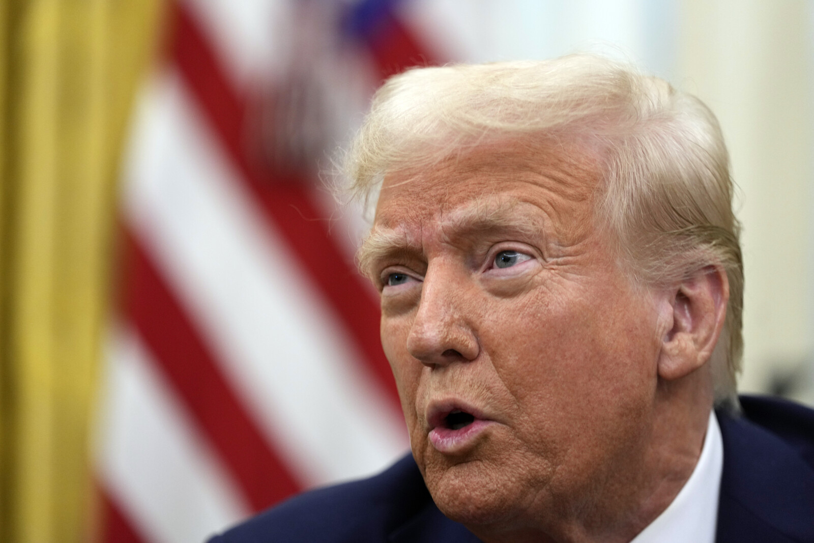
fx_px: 4025
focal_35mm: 178
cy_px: 272
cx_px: 407
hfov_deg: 11.5
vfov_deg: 7.7
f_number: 2.8
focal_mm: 178
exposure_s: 1/500
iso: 1250
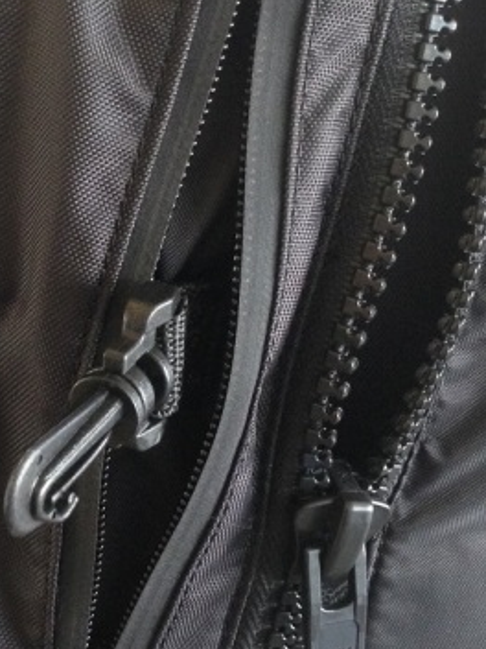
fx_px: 1498
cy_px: 292
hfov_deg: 18.2
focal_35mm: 80
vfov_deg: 24.4
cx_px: 75
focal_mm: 4.12
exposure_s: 1/20
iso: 200
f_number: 2.4
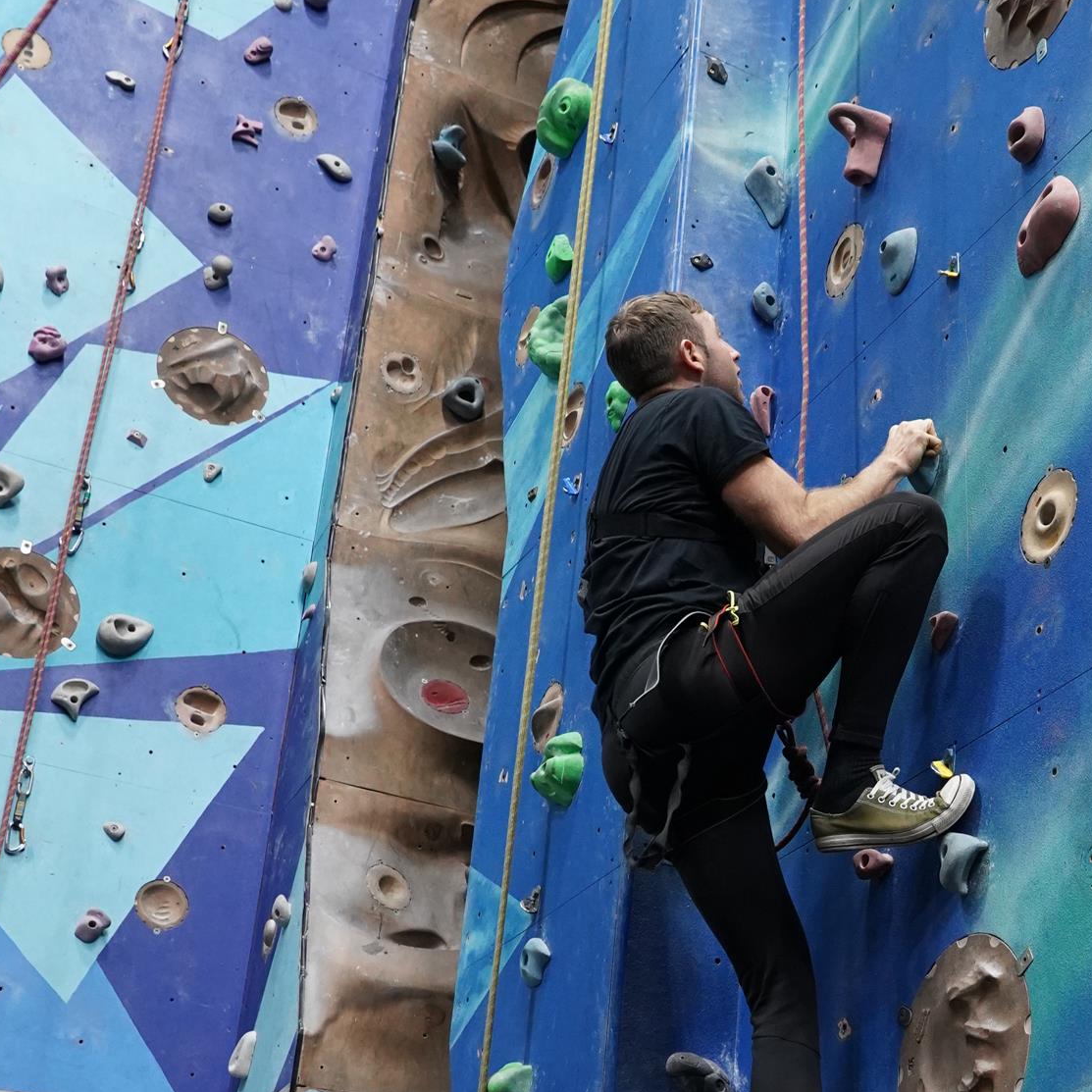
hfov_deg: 30.1
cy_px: 824
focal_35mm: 55
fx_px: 1963
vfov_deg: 30.5
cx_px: 924
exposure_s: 1/160
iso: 3200
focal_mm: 24
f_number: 4
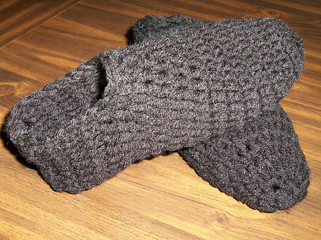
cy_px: 120
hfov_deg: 38.2
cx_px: 160
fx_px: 464
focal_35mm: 50
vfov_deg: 29.1
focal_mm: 8.8
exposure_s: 1/30
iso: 64
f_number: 3.8
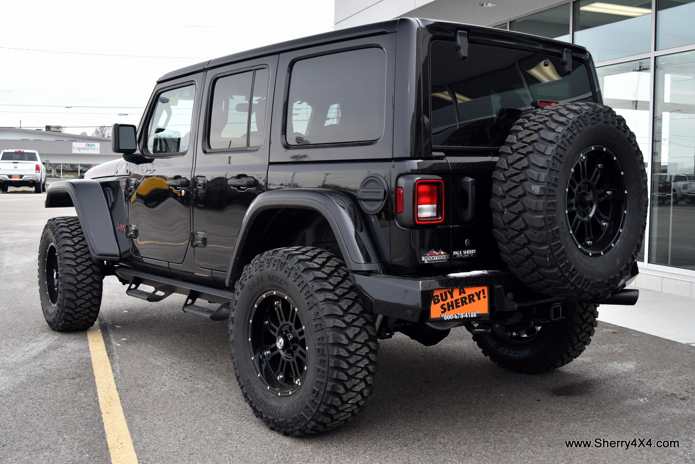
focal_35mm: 36
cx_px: 348
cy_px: 232
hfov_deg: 53.1
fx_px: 695
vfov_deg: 36.9
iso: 400
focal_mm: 24
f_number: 5.6
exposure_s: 1/125
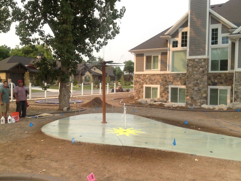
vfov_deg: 40.7
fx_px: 244
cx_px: 120
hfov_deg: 52.6
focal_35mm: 35
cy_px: 90
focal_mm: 4.28
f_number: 2.4
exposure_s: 1/863
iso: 80
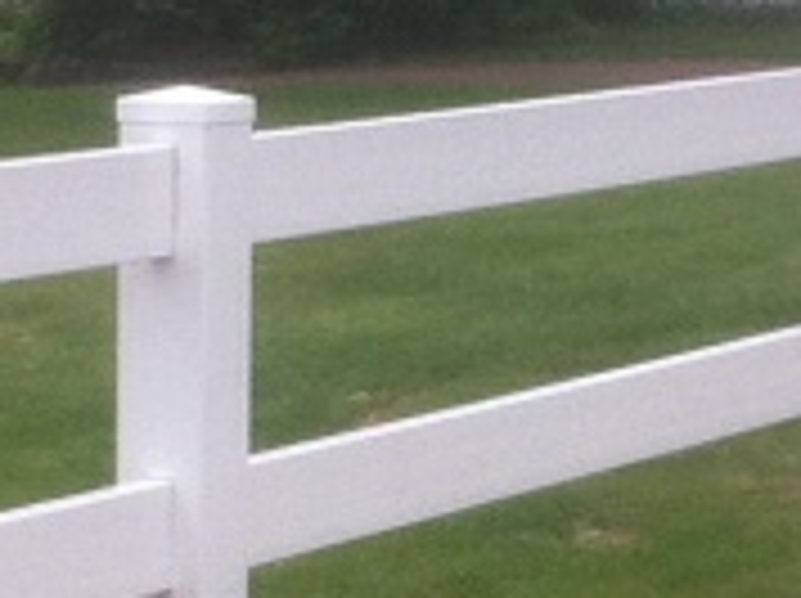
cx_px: 846
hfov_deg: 7.7
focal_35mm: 255
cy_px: 477
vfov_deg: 5.8
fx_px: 5893
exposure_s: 1/290
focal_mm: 3.85
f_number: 2.8
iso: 80
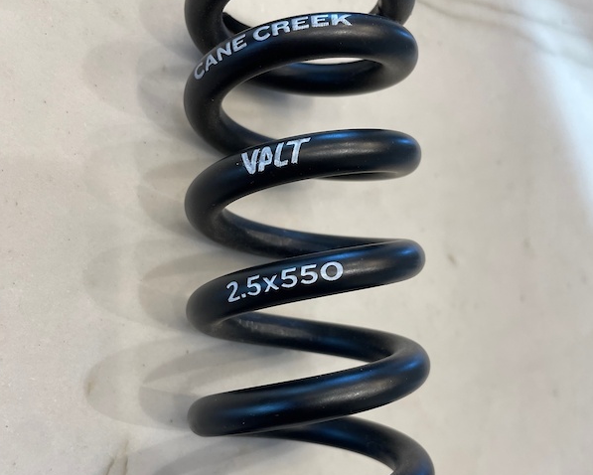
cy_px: 281
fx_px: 597
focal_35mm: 34
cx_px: 297
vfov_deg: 43.2
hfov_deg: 52.8
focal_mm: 4.2
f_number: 1.6
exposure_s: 1/120
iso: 80
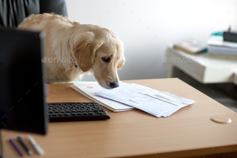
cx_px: 118
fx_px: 560
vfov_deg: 16.1
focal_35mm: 85
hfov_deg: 23.9
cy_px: 79
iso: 100
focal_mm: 85
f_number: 2
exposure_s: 1/125
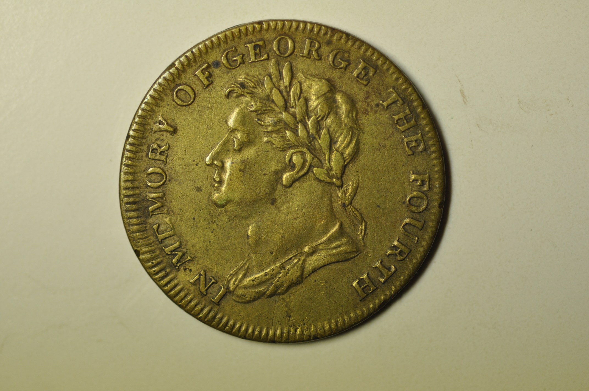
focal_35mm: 90
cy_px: 196
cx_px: 294
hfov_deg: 22.6
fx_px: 1471
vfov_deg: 15.2
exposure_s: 1/250
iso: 400
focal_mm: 60
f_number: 4
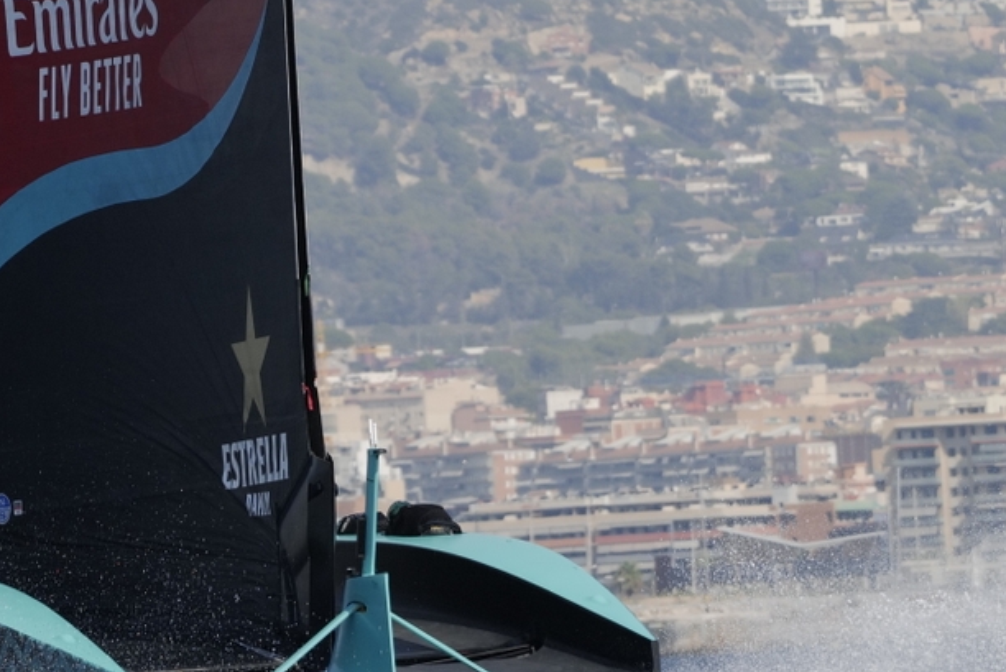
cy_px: 436
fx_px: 25586
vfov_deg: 1.5
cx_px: -210
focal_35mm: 915
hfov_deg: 2.3
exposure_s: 1/2500
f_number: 5.6
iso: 640
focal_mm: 280
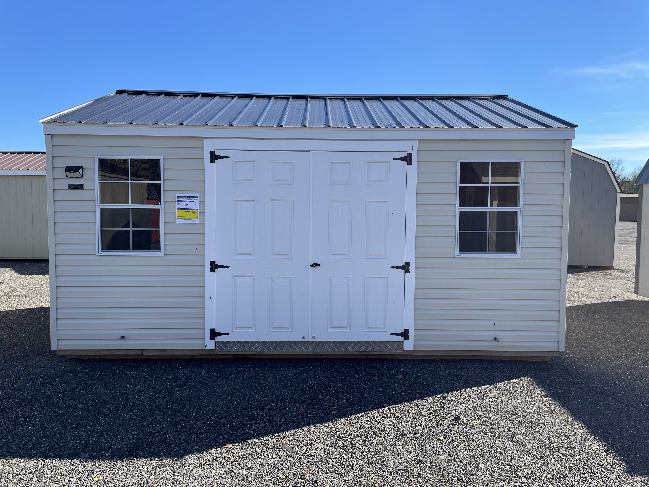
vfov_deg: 53.1
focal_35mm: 26
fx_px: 487
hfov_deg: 67.3
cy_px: 244
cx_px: 324
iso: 32
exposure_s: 1/1825
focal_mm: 4.2
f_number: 1.6
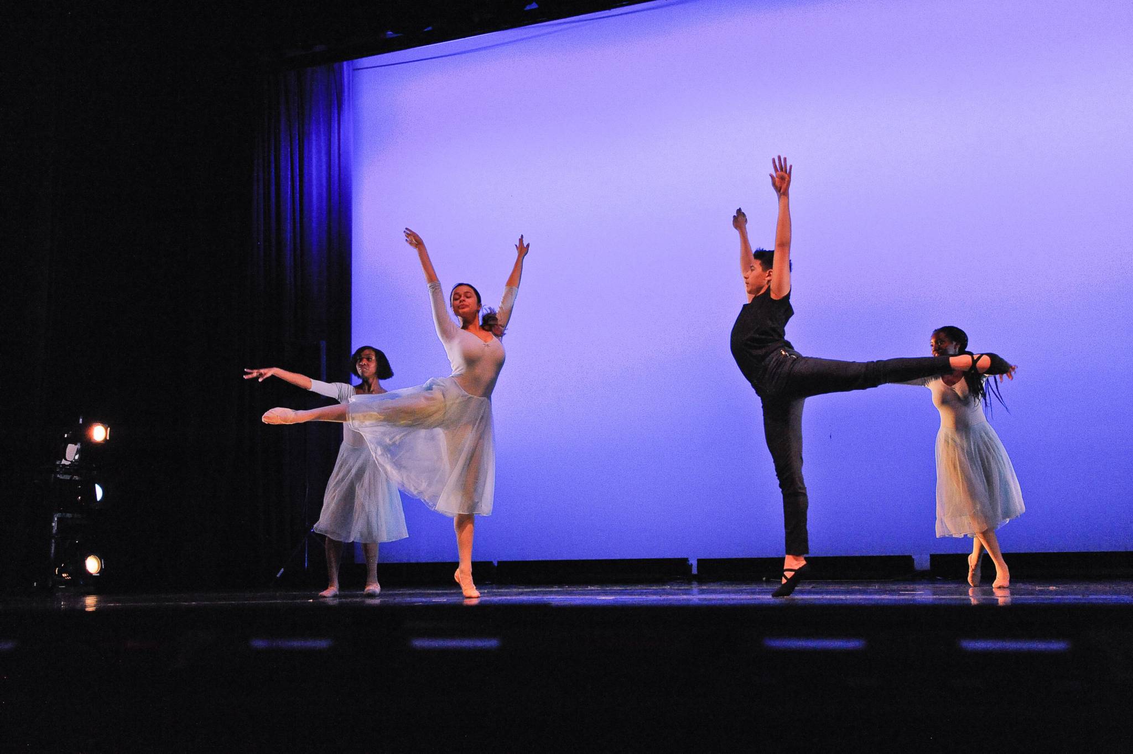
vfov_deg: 30.5
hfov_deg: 44.5
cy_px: 377
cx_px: 566
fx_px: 1384
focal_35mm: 44
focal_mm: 44
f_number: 7.1
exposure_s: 1/320
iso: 6400
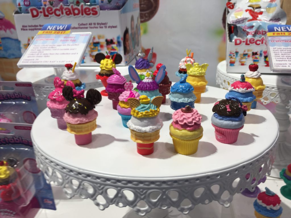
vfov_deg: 48.2
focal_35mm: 29
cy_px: 109
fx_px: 244
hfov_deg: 61.7
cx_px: 146
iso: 32
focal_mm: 4.15
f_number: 2.2
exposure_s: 1/60
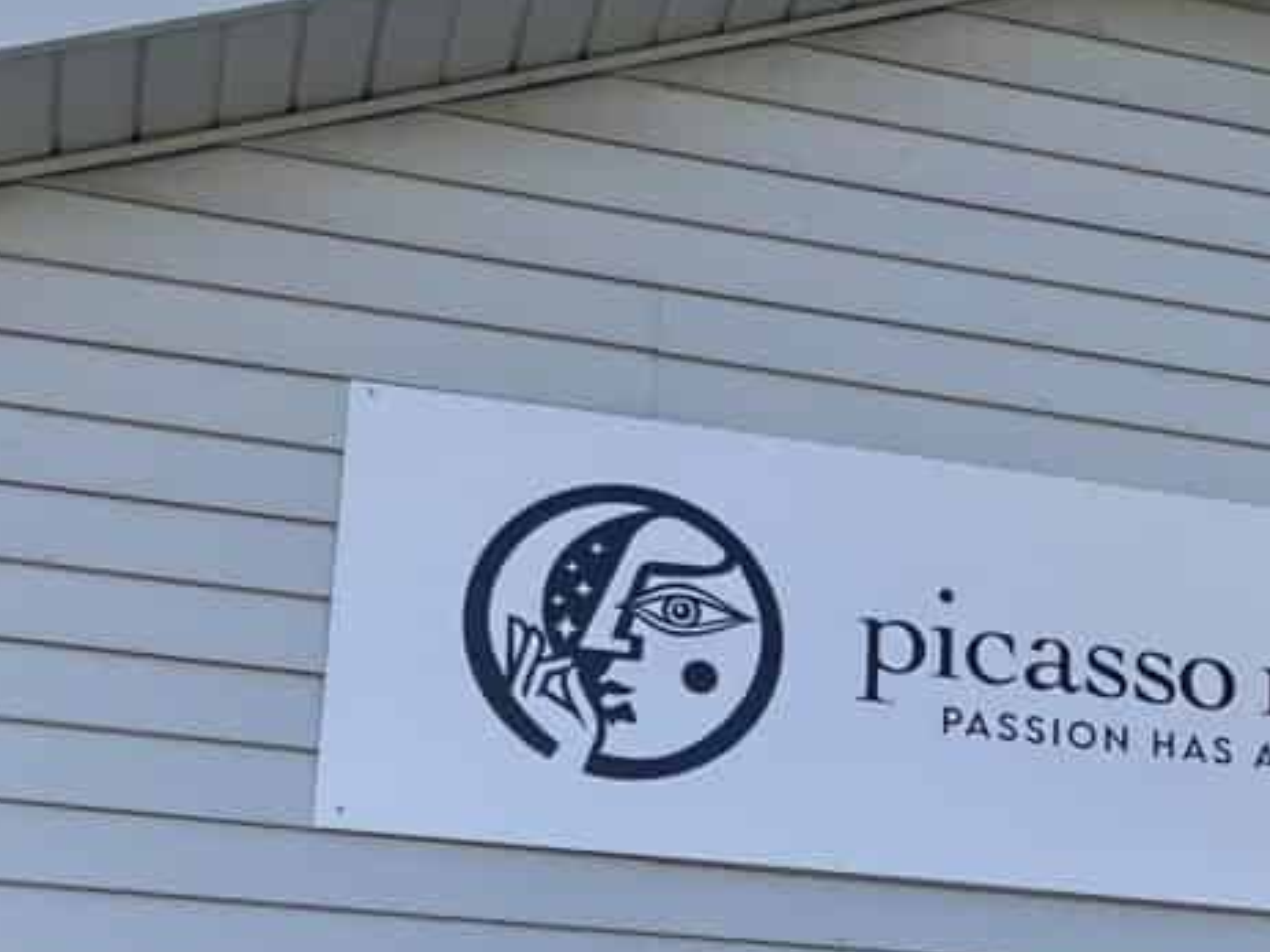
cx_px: 1382
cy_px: 807
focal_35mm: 83
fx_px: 3044
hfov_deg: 22.3
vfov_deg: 17.6
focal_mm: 5.1
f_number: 1.6
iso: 32
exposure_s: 1/1353
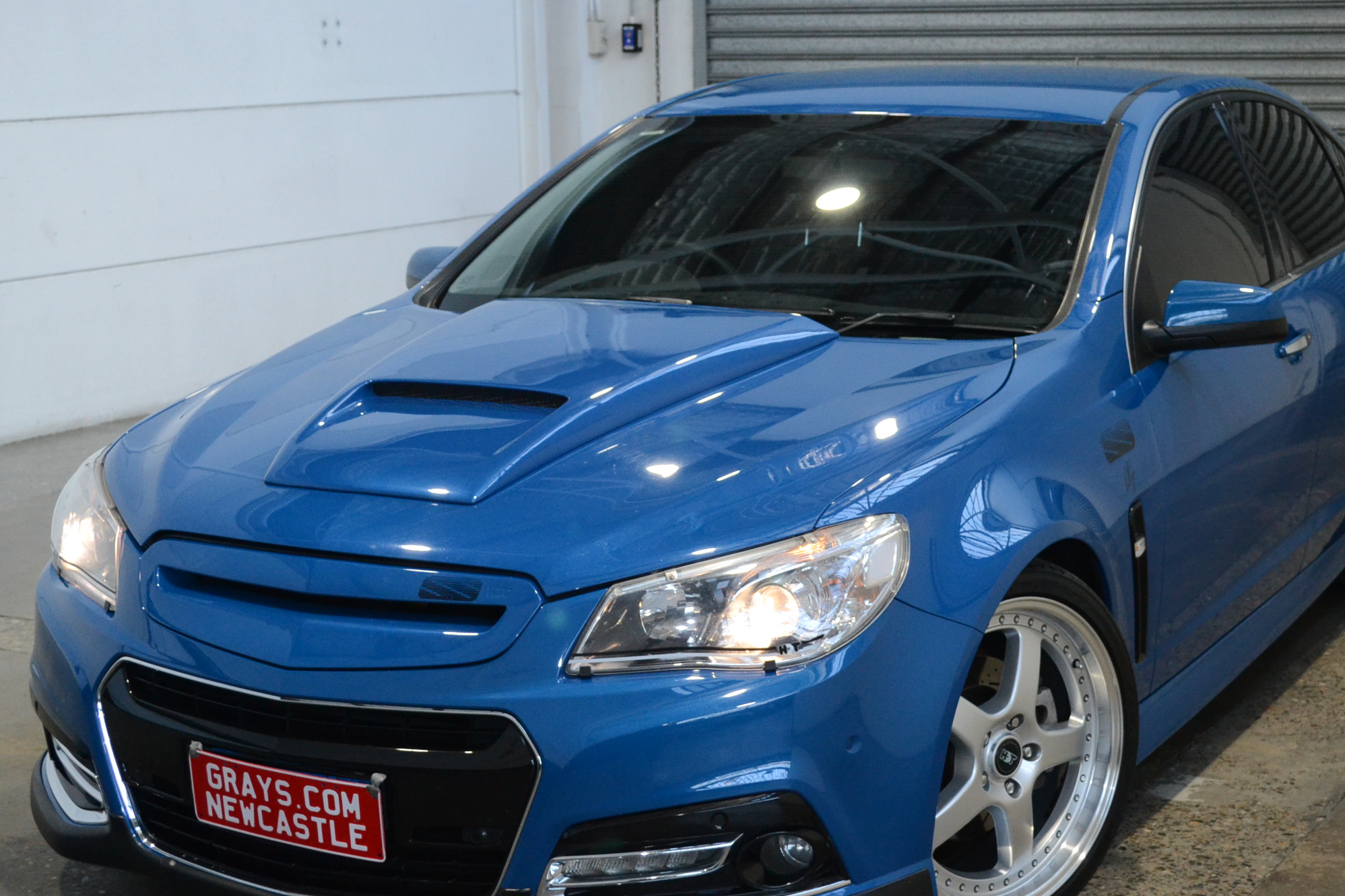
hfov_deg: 33.1
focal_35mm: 61
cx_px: 724
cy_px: 514
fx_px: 2263
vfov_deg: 22.4
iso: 1600
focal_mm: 35
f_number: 5
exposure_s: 1/200
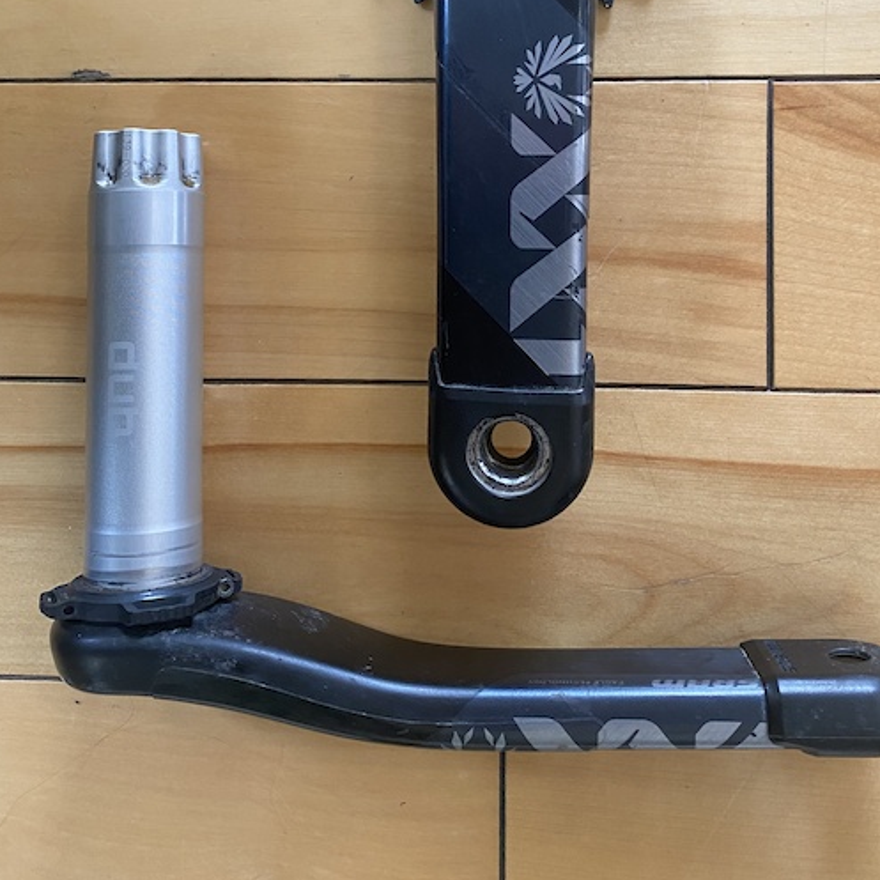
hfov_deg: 44.8
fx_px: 1064
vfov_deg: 43.4
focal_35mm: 37
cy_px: 211
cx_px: 490
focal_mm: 4.25
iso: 200
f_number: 1.8
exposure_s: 1/60
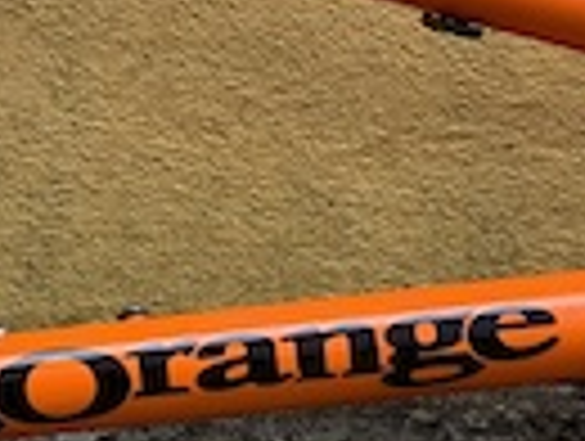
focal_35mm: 160
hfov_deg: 12.0
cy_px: 171
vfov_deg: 9.3
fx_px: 2709
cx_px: -166
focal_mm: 4.25
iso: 64
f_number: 1.8
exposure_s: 1/121
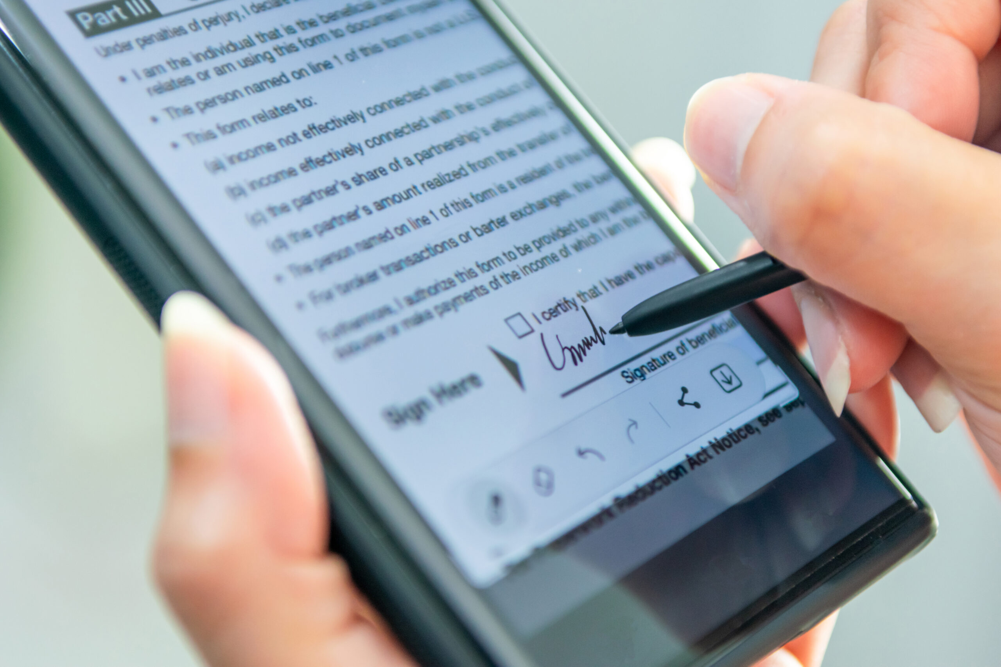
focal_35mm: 82
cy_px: 334
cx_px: 500
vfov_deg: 16.6
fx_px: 2294
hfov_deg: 24.6
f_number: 2.8
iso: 400
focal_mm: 55
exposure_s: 1/160
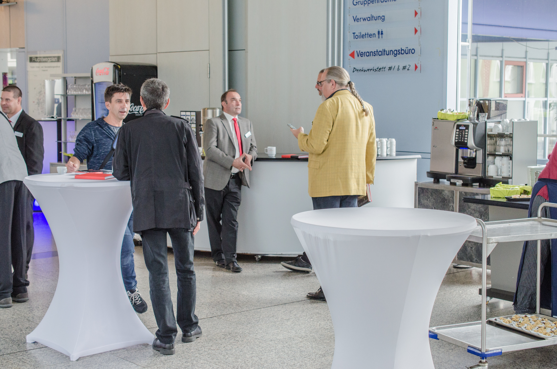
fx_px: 926
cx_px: 278
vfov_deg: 22.5
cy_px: 184
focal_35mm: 60
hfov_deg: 33.5
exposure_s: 1/160
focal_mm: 40
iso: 640
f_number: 5
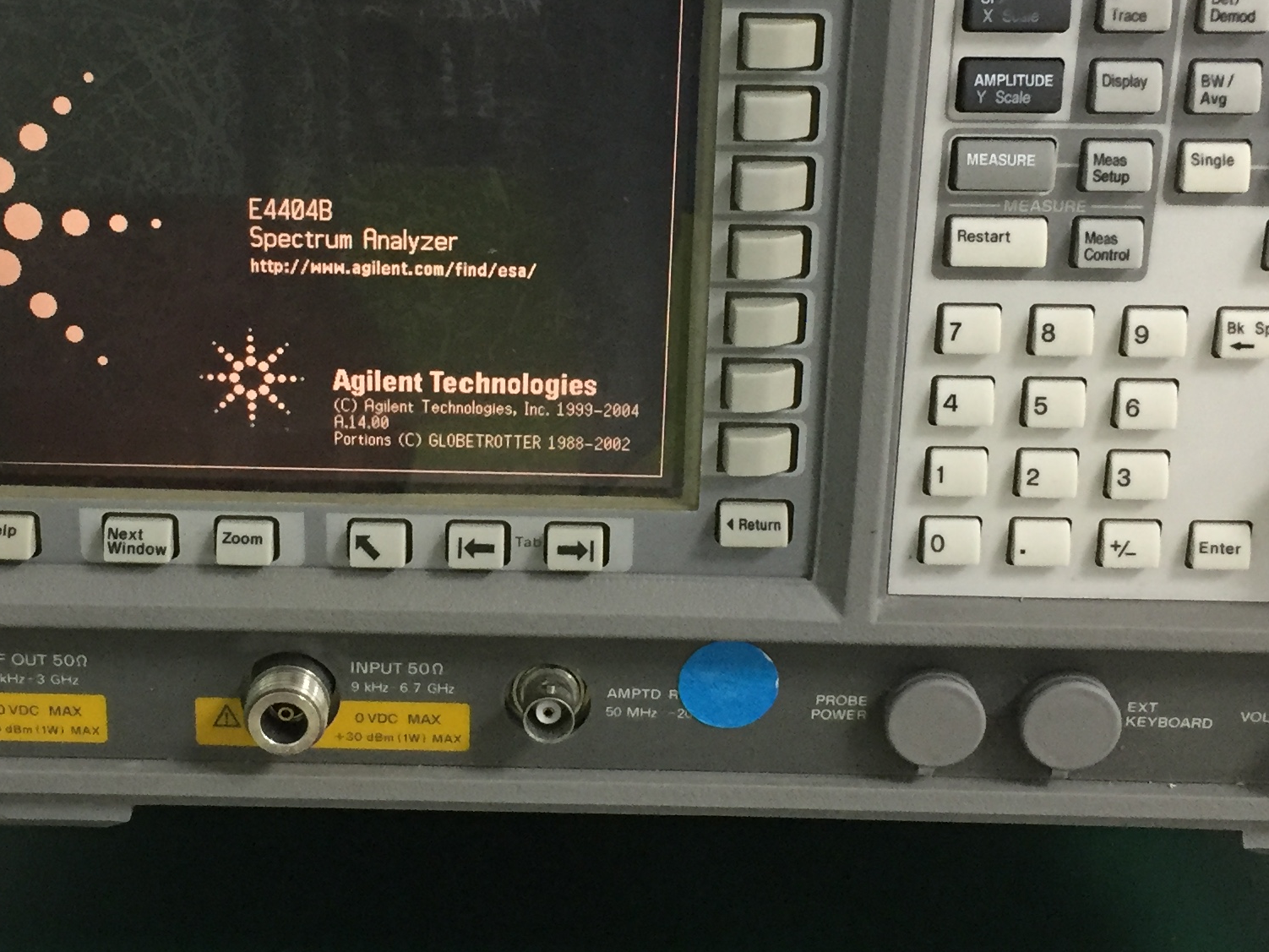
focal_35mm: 63
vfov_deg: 23.3
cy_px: 394
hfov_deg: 30.6
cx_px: 488
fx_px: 2310
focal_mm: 4.15
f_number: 2.2
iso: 200
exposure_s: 1/33
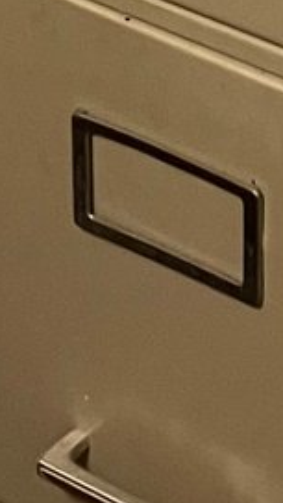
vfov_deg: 9.4
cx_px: 401
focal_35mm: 224
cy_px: -261
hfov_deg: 5.4
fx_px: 2988
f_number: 1.8
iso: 250
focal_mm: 3.99
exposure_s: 1/60
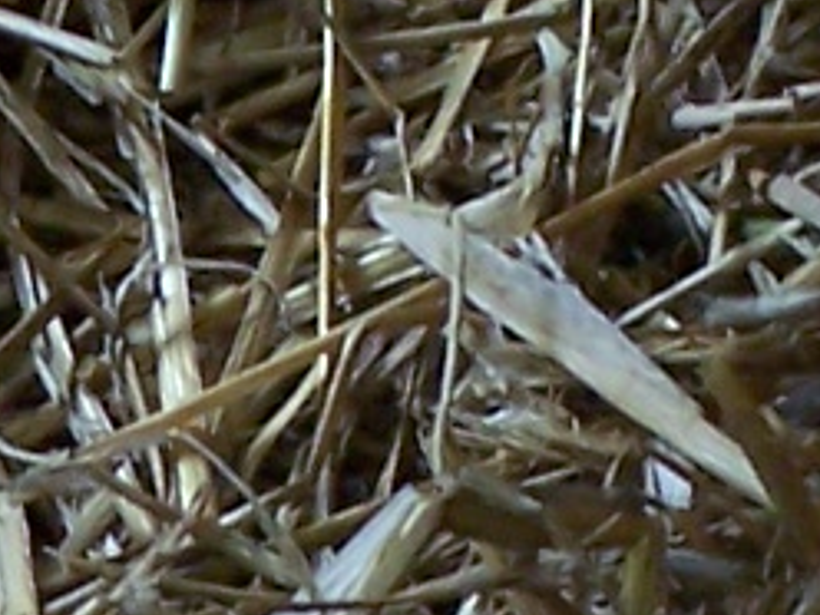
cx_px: 737
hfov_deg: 1.9
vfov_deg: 1.4
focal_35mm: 1060
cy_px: -1247
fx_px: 25110
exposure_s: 1/60
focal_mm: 26.4
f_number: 3.2
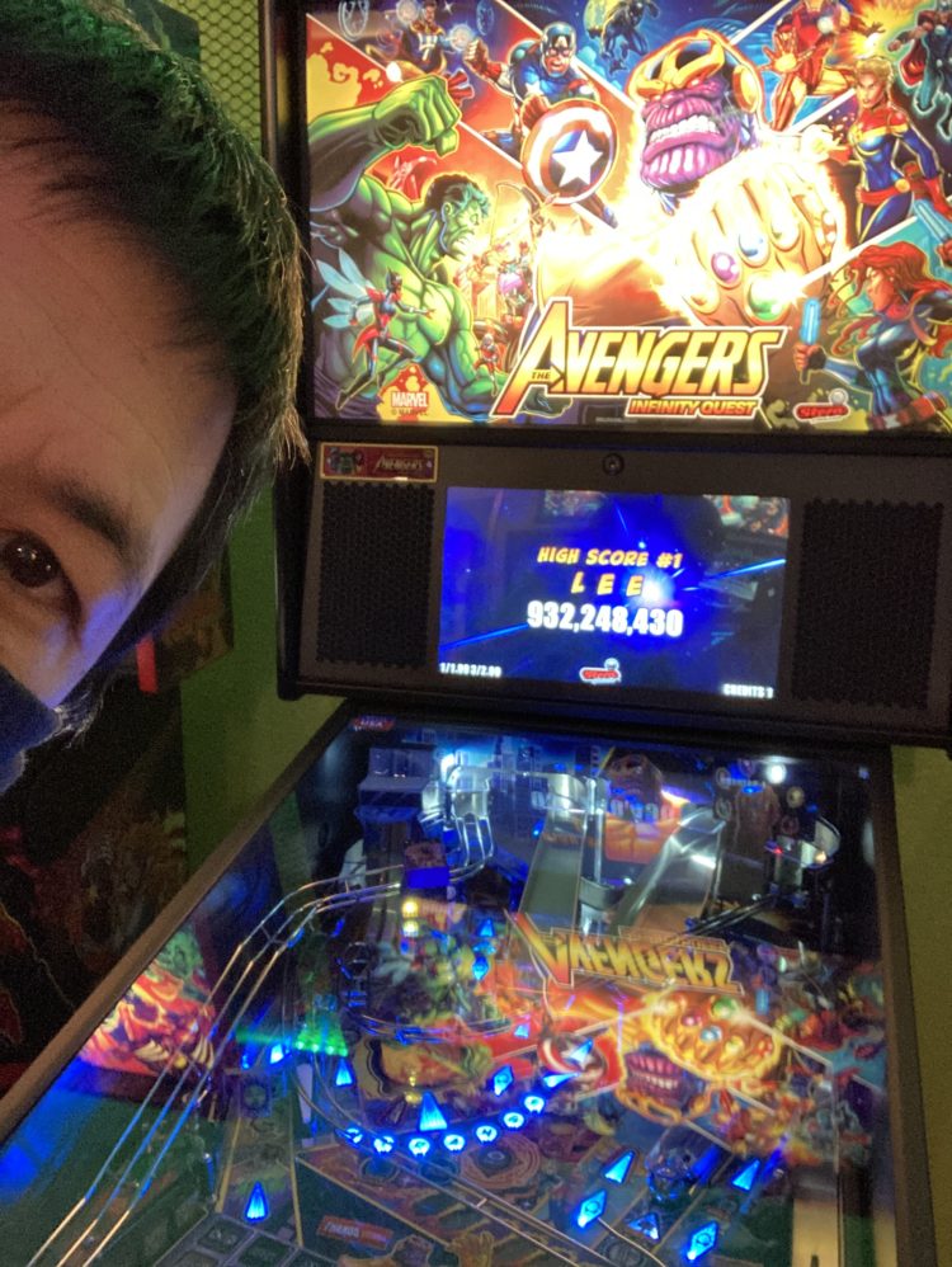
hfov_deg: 44.2
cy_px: 634
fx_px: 1172
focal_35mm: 32
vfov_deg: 56.8
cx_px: 476
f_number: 2.2
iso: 500
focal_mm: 2.87
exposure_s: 1/30
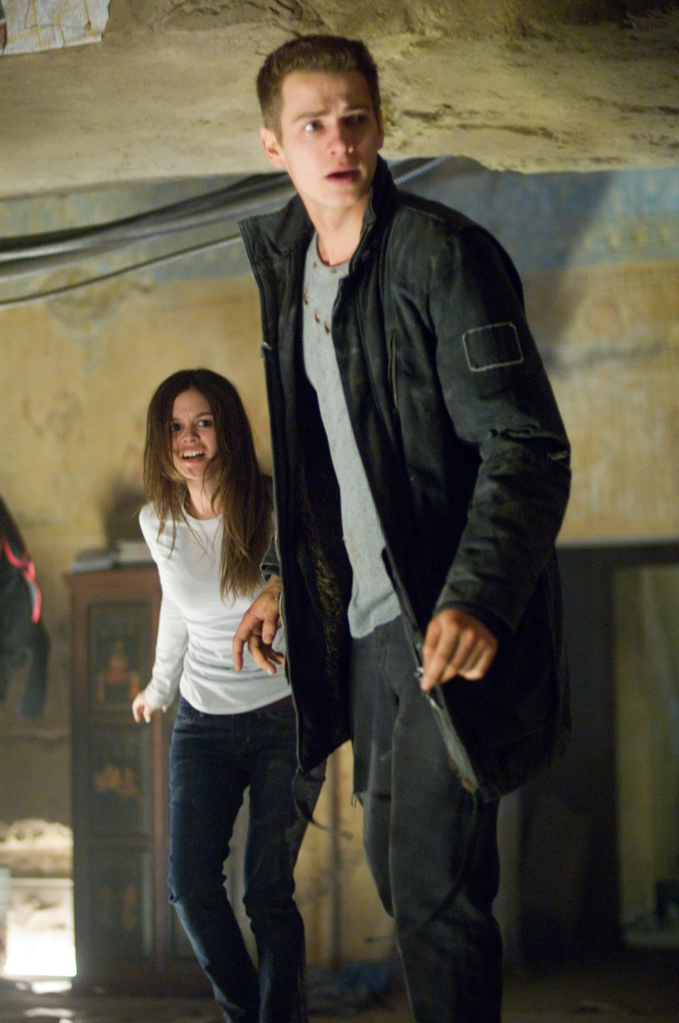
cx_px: 340
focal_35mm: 75
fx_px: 2127
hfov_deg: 18.1
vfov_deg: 27.0
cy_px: 512
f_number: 1.6
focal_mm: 50
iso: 800
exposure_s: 1/125
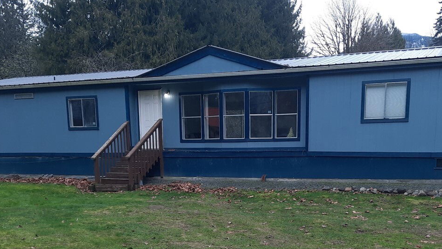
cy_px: 243
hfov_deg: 44.5
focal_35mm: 46
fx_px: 539
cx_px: 250
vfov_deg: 24.9
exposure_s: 1/60
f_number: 2
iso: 100
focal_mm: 4.6
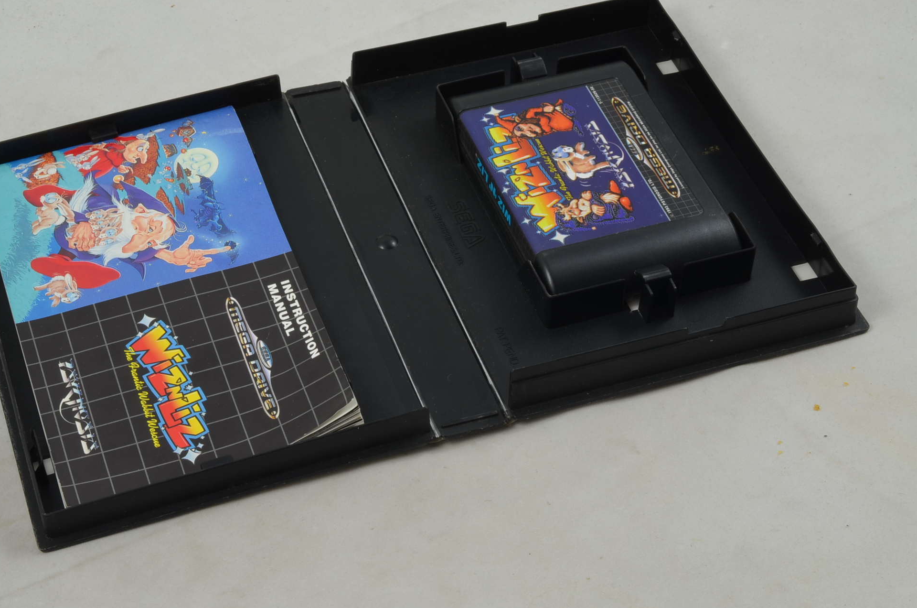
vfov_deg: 17.6
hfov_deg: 26.3
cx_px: 391
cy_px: 236
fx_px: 1957
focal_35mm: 77
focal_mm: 40
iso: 100
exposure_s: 1/1.3
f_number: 20
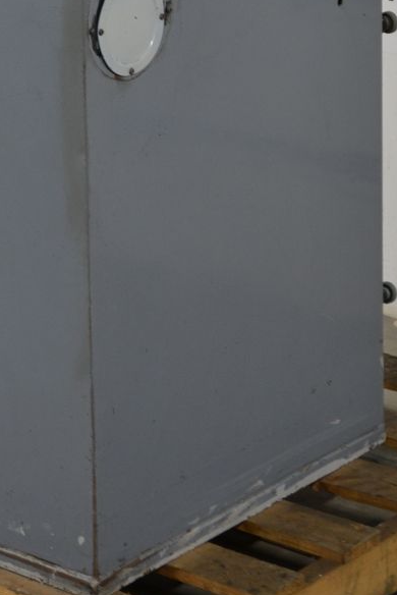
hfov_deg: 9.2
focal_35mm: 149
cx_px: 28
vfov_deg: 13.5
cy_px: -58
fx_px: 2462
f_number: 5.3
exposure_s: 1/20
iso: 400
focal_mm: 42
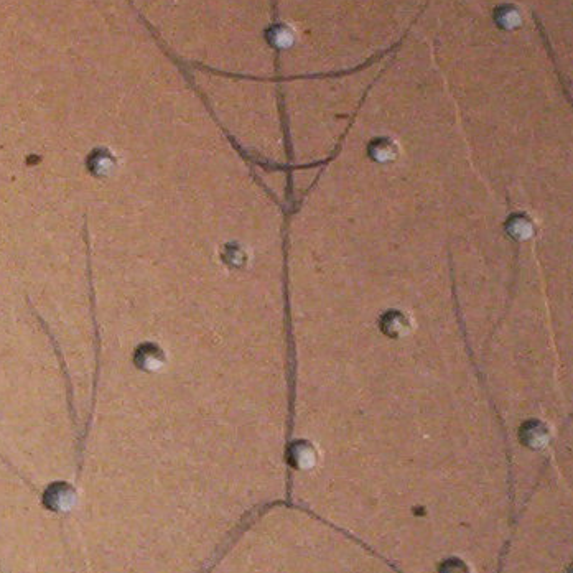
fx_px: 2959
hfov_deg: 11.1
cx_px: 229
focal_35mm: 158
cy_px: 545
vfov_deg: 11.0
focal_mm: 4.99
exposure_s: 1/60
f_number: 4.5
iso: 140
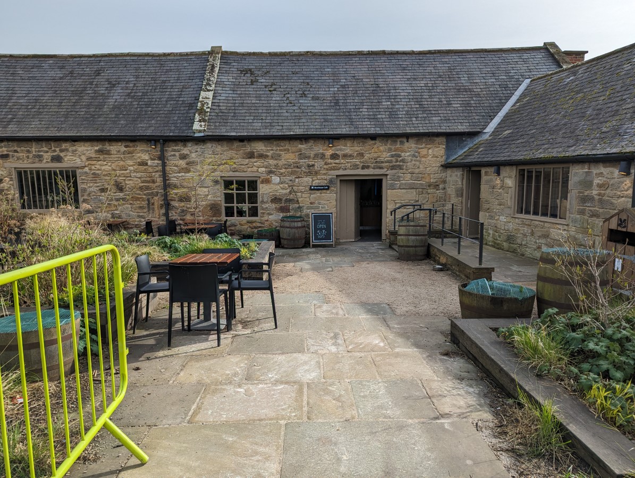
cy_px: 239
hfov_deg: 71.5
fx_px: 441
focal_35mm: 24
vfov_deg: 56.9
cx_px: 318
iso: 44
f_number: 1.85
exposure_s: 1/2358
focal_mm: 6.81
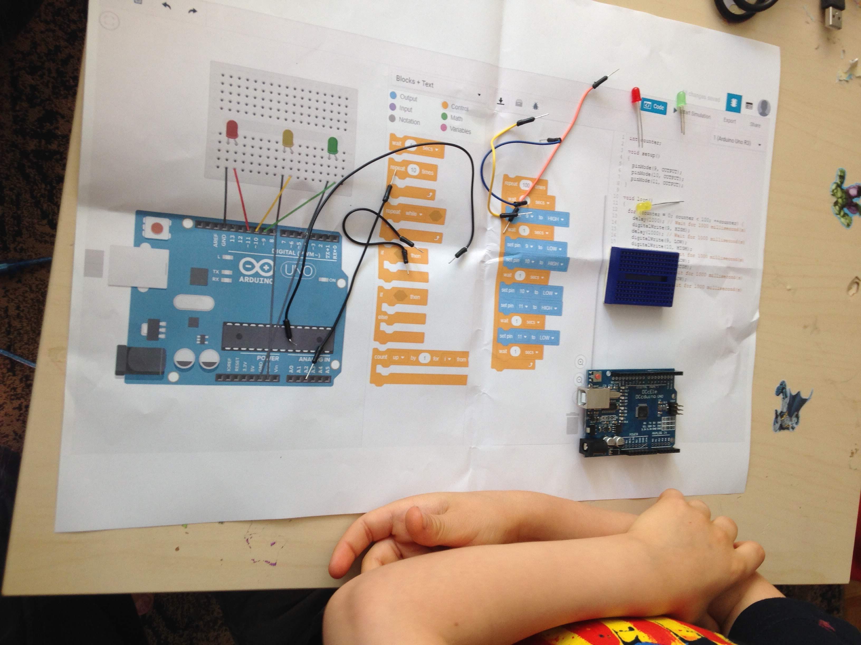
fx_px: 821
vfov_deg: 42.9
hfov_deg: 55.4
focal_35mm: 33
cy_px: 322
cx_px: 430
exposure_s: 1/120
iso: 50
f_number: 2.4
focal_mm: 4.12
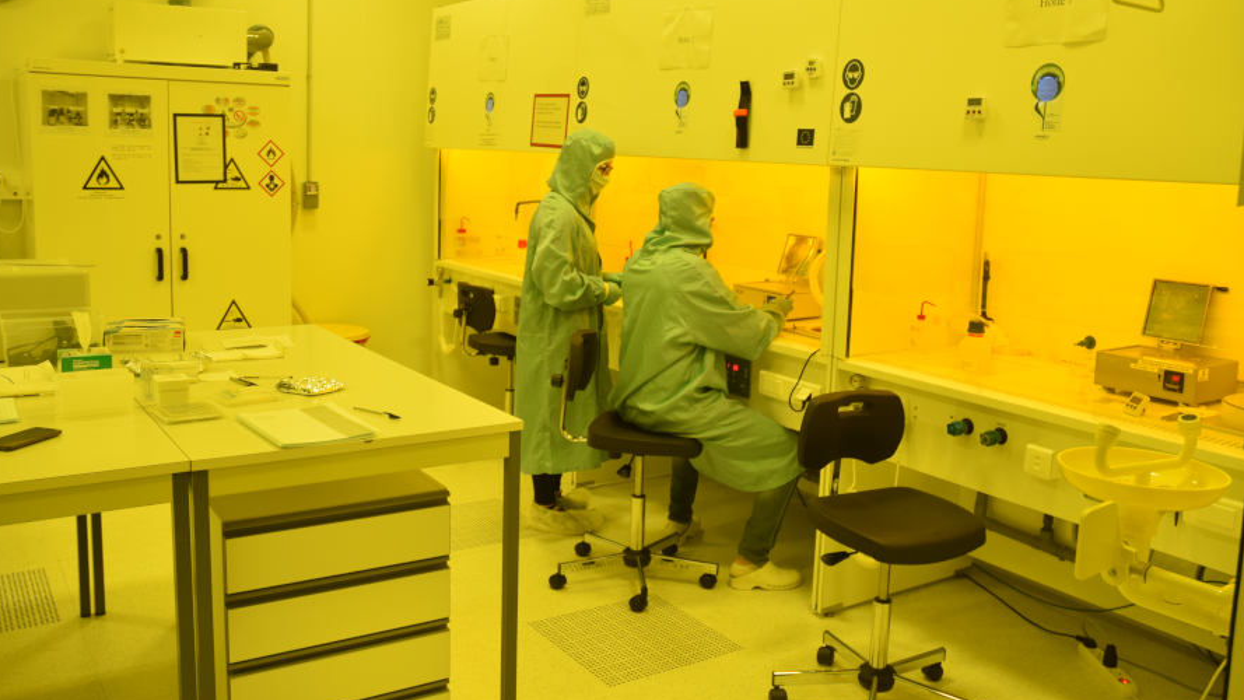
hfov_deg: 56.6
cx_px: 620
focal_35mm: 35
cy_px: 298
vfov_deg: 33.7
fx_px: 1154
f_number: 3.5
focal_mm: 22
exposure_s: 1/160
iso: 800
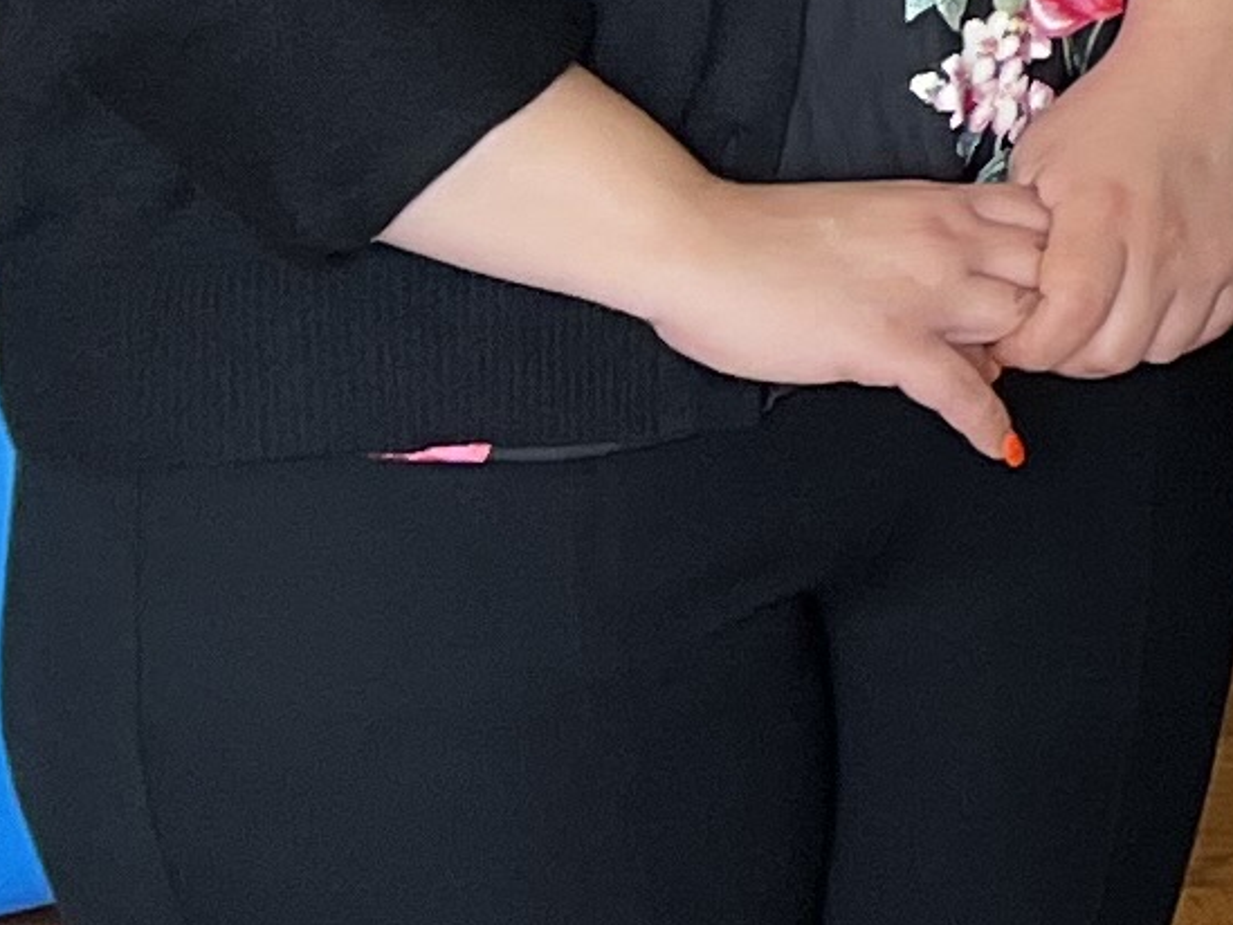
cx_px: 4139
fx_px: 6805
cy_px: -986
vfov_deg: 7.4
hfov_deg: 8.2
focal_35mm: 191
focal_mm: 5.7
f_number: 1.5
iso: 100
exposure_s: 1/120
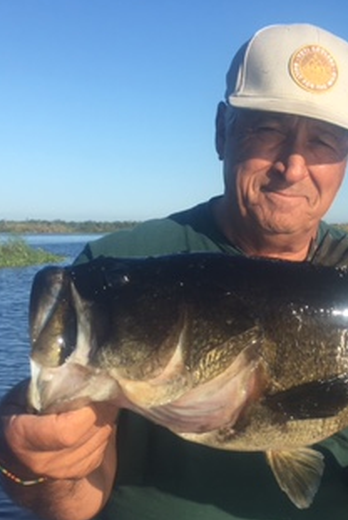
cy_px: 380
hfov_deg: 21.1
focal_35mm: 62
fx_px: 897
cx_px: 360
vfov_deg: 31.9
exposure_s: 1/1261
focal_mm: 4.15
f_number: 2.2
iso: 25
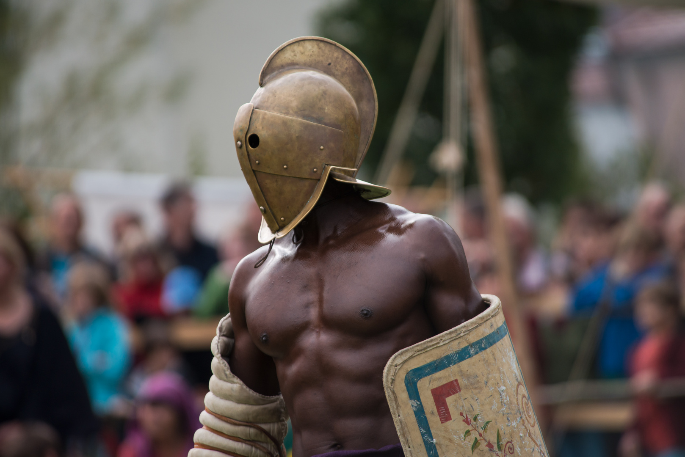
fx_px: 7613
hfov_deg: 5.2
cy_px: 228
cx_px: 342
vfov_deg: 3.4
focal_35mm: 400
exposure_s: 1/320
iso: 200
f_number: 5.6
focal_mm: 400
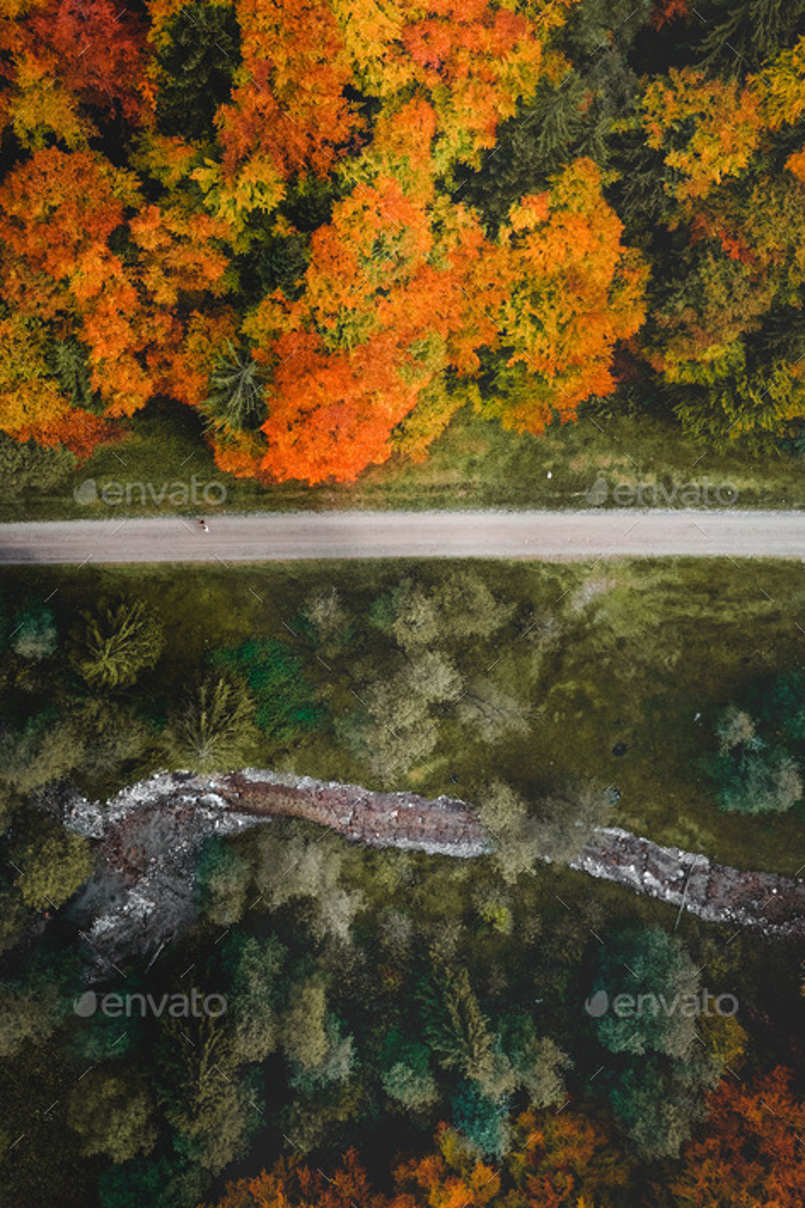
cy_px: 480
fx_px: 1174
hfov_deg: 37.9
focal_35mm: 35
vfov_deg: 54.0
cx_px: 401
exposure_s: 1/120
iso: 100
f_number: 5
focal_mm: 10.26
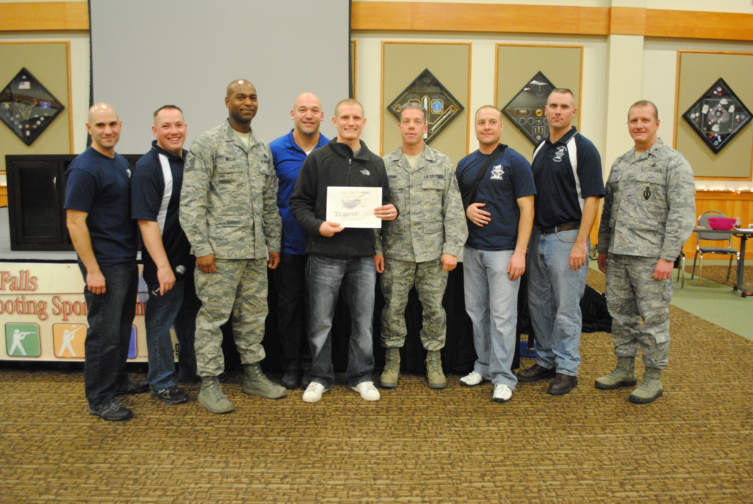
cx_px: 376
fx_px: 628
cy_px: 252
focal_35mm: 30
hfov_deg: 61.9
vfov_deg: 43.7
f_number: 3.8
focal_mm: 20
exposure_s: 1/25
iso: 1600
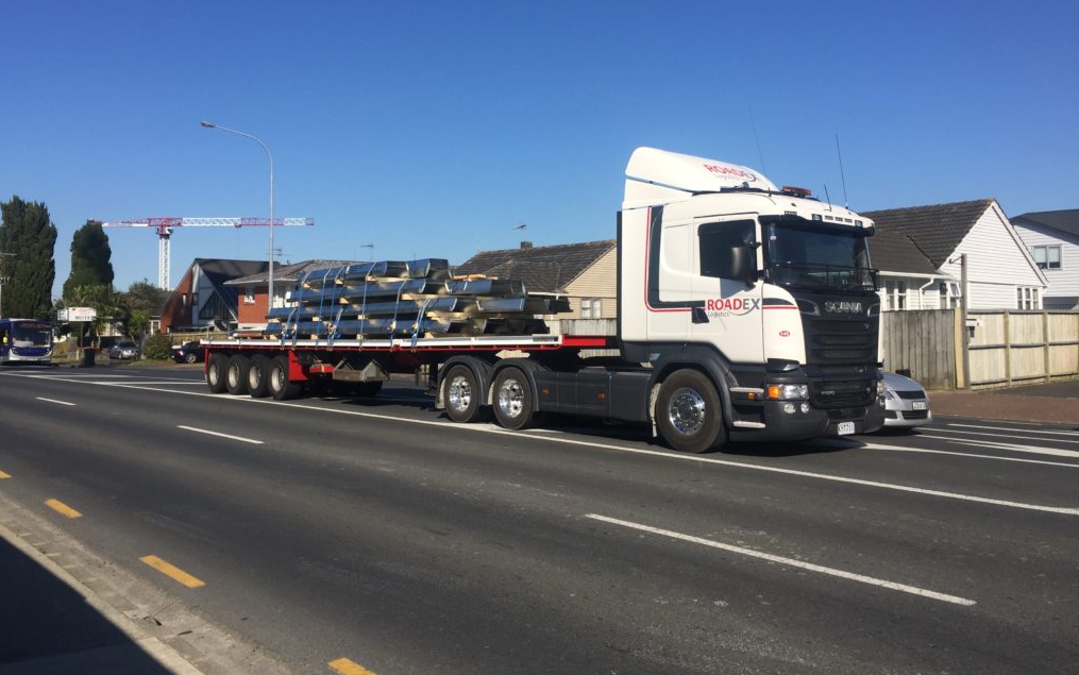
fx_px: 912
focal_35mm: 31
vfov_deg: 40.5
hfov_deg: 61.2
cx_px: 541
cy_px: 274
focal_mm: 4.15
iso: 32
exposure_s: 1/2825
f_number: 2.2
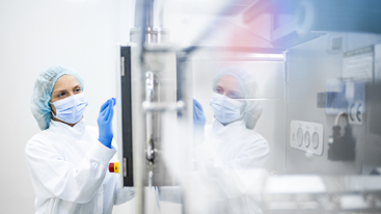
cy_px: 152
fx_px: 454
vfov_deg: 26.3
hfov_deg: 45.5
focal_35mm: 45
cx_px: 194
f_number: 1.4
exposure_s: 1/250
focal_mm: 35
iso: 640
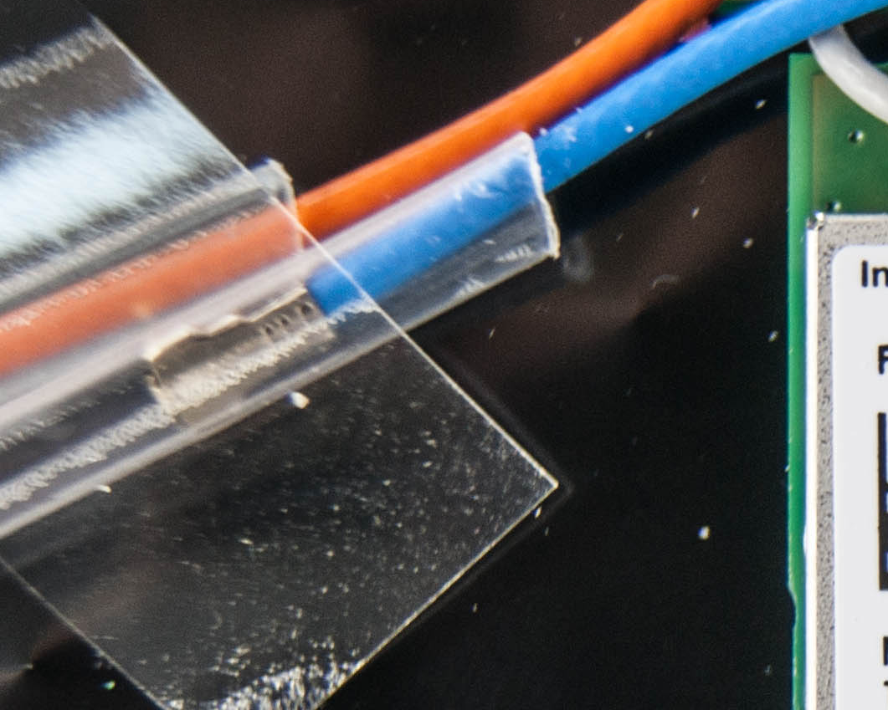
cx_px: 1419
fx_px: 5599
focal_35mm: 213
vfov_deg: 7.2
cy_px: 777
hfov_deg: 8.8
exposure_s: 1/60
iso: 100
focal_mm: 35
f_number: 5
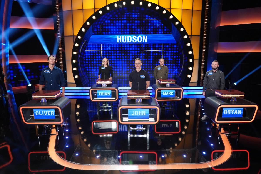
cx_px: 130
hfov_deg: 73.7
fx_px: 174
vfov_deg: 53.1
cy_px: 87
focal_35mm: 24
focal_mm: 24
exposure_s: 1/320
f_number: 4.5
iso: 6400
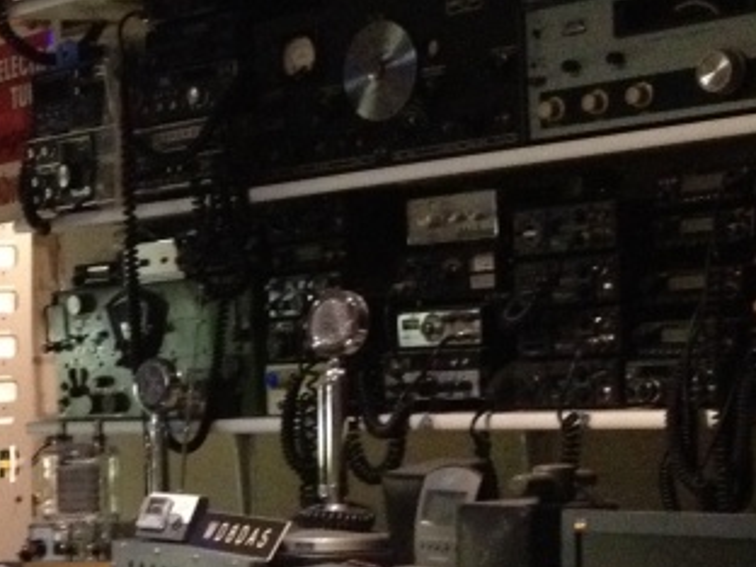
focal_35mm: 110
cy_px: 637
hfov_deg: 17.2
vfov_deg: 13.2
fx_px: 2402
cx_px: -93
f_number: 2.4
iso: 500
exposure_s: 1/15
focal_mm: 4.28
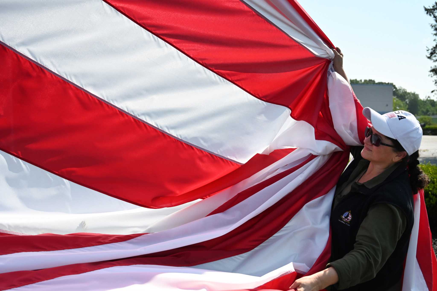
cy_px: 146
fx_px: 425
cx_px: 218
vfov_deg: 37.8
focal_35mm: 35
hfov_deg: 54.5
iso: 1250
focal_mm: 35
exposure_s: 1/8000
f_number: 5
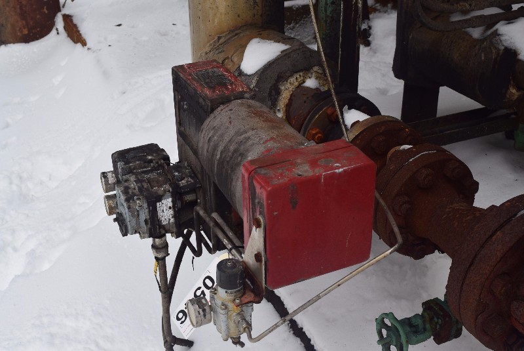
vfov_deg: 29.0
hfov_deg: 42.3
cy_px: 176
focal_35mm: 46
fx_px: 677
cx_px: 262
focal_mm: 31
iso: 400
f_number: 9
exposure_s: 1/160
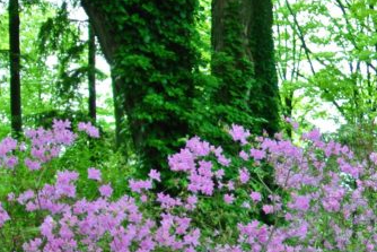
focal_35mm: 92
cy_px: 340
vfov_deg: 14.2
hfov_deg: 20.9
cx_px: 431
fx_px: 964
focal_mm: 11.4
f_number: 3.5
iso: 100
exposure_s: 1/160
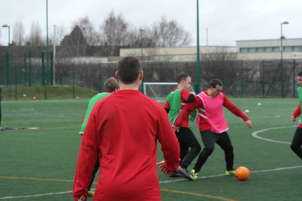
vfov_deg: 11.9
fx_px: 965
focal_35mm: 115
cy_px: 100
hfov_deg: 17.8
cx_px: 151
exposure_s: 1/640
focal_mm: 75
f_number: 5.6
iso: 400
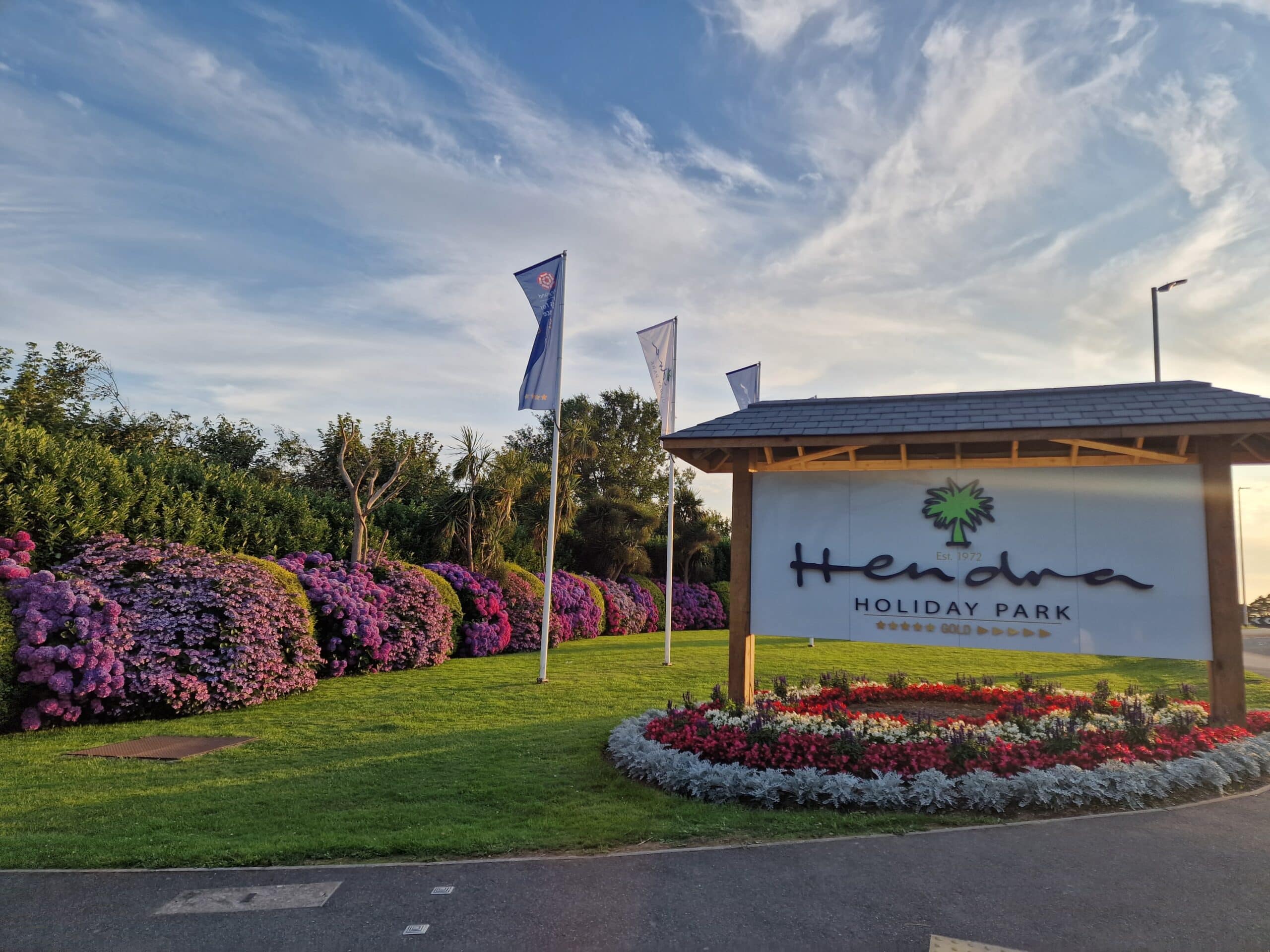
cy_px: 476
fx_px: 844
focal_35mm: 23
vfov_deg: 58.9
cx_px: 635
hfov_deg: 73.9
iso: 50
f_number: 1.8
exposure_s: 1/488
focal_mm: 6.4
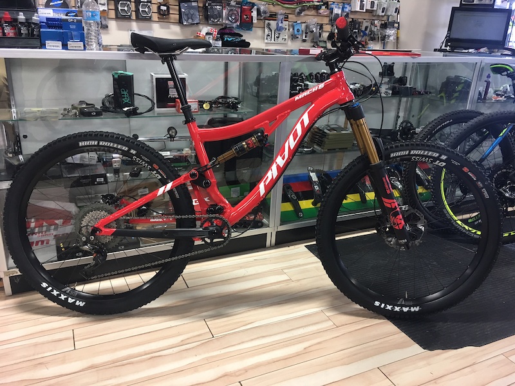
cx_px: 258
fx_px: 431
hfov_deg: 61.7
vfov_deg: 48.2
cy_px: 193
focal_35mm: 29
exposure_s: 1/30
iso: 100
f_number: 2.2
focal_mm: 4.15
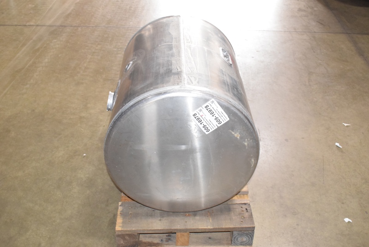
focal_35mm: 40
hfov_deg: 47.9
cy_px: 124
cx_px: 184
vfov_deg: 33.1
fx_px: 415
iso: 3200
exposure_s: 1/80
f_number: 7.1
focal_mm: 27
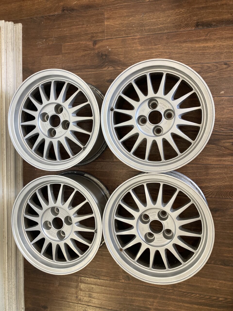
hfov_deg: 49.7
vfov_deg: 63.4
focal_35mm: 28
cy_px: 156
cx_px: 116
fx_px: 251
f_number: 1.8
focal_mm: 3.99
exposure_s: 1/60
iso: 125
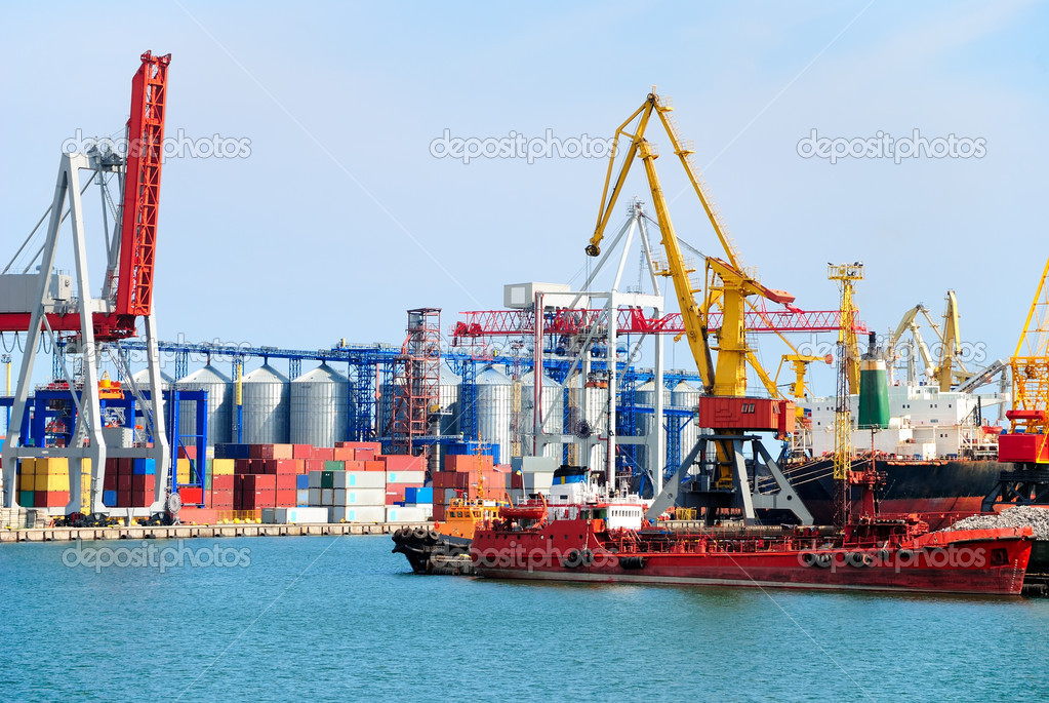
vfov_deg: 9.2
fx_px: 4376
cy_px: 352
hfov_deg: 13.7
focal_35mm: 150
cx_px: 524
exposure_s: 1/250
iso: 100
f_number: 6.3
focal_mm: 100
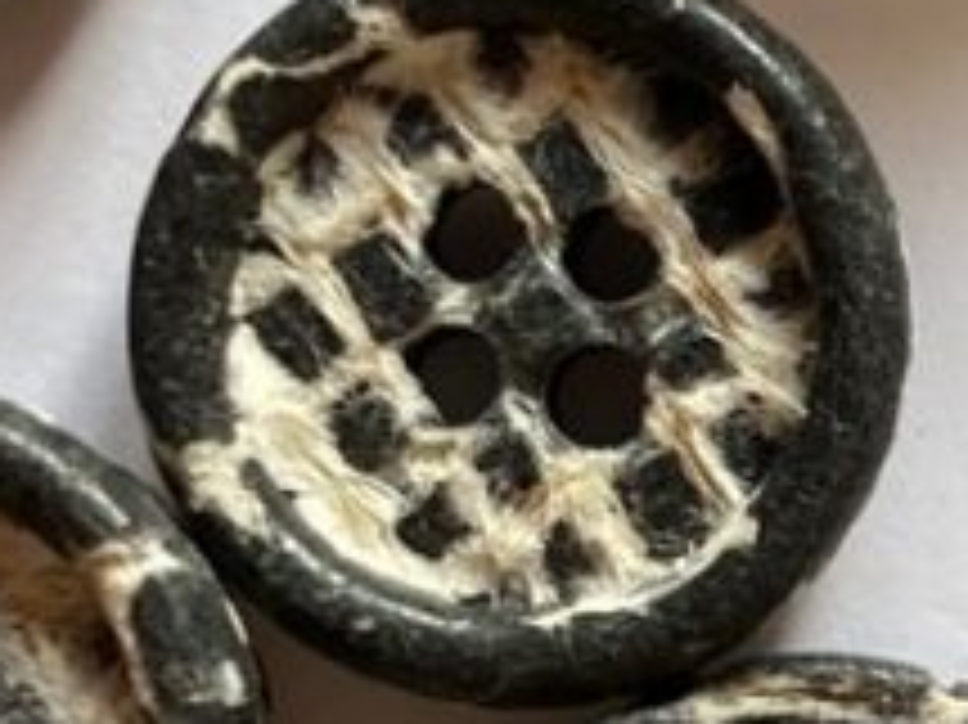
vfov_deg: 15.9
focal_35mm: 93
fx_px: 2599
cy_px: 337
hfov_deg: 21.0
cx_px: 693
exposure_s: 1/103
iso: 125
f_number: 1.8
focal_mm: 4.25
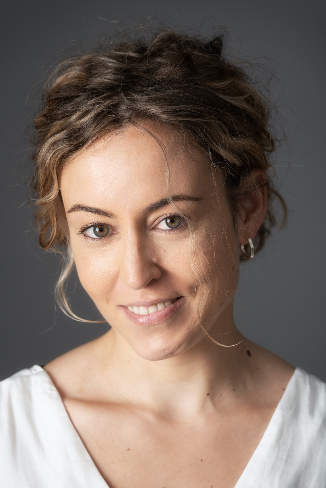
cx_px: 163
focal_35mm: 155
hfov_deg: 8.9
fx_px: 2103
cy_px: 244
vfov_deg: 13.2
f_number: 8
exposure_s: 1/125
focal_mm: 155
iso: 100
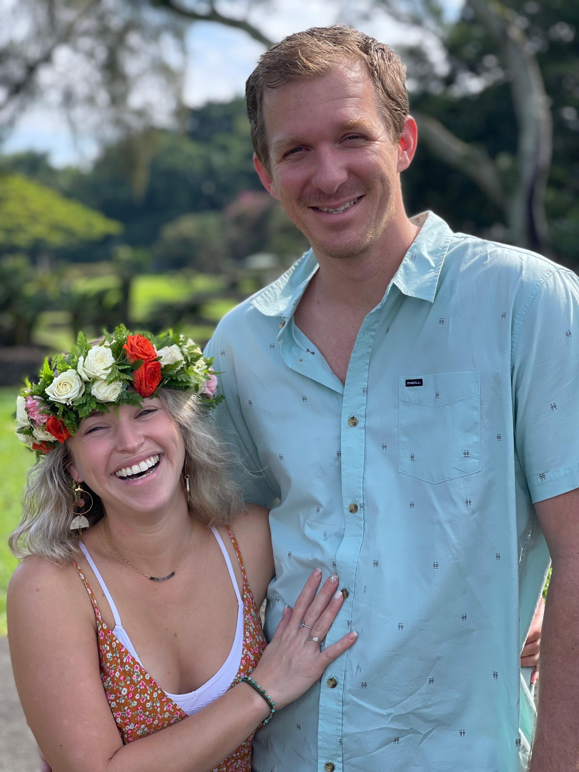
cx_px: 290
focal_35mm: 64
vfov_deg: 30.3
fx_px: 1427
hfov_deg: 22.9
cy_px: 386
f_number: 2.2
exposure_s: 1/300
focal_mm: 7.5
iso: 20
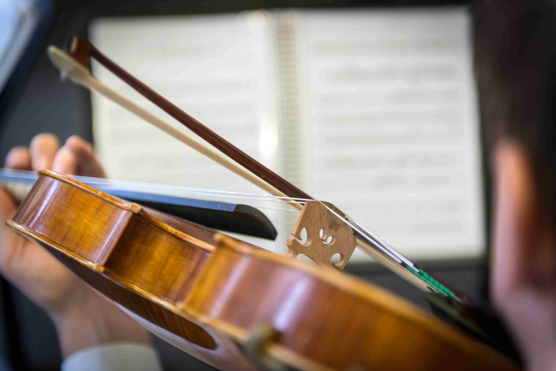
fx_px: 1081
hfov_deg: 28.8
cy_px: 186
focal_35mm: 70
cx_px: 278
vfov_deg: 19.5
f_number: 2.8
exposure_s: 1/125
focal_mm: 70
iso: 500
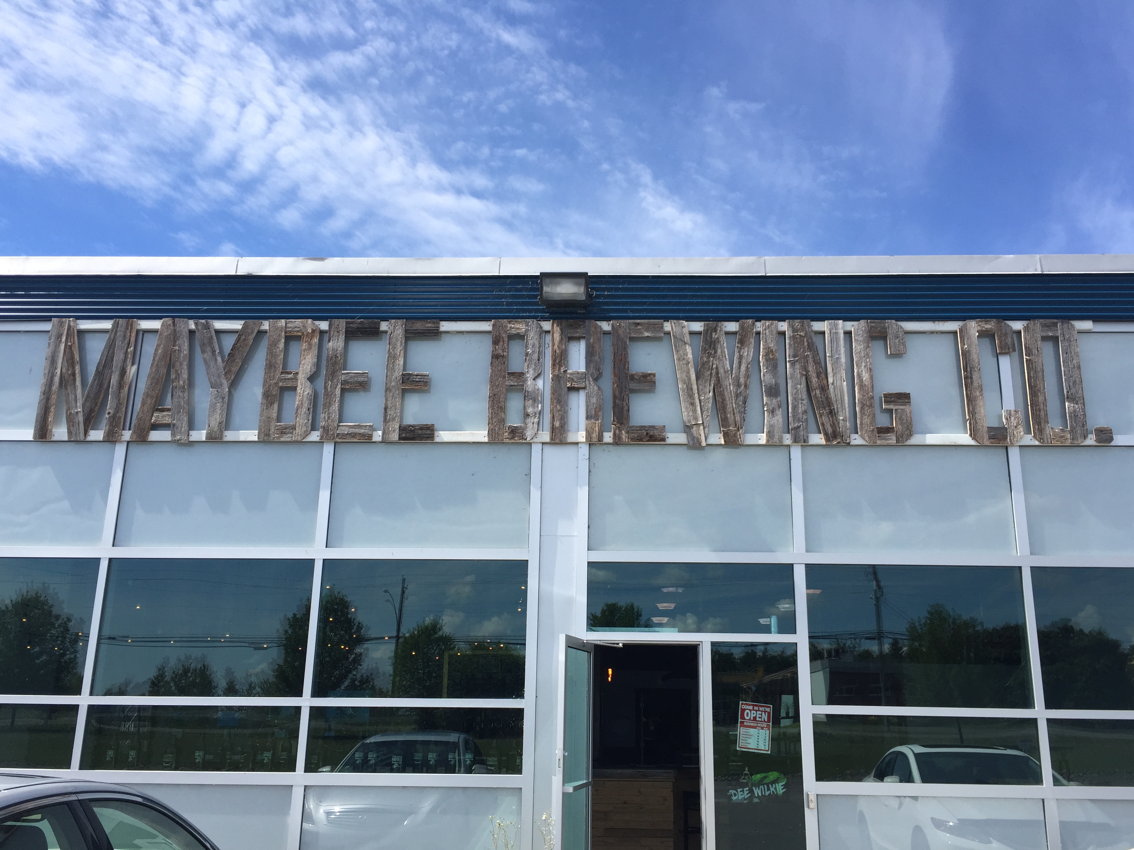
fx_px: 983
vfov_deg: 46.8
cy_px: 434
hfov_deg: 60.0
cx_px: 575
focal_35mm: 30
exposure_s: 1/1647
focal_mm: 4.15
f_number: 2.2
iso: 32
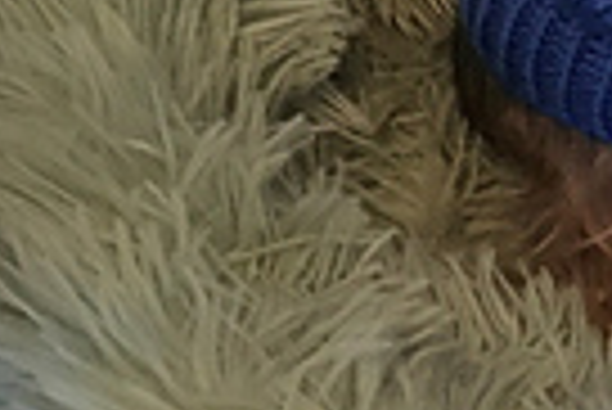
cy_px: -155
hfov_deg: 16.4
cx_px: 981
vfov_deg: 11.9
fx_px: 1889
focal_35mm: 111
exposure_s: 1/17
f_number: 2.2
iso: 500
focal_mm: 4.15
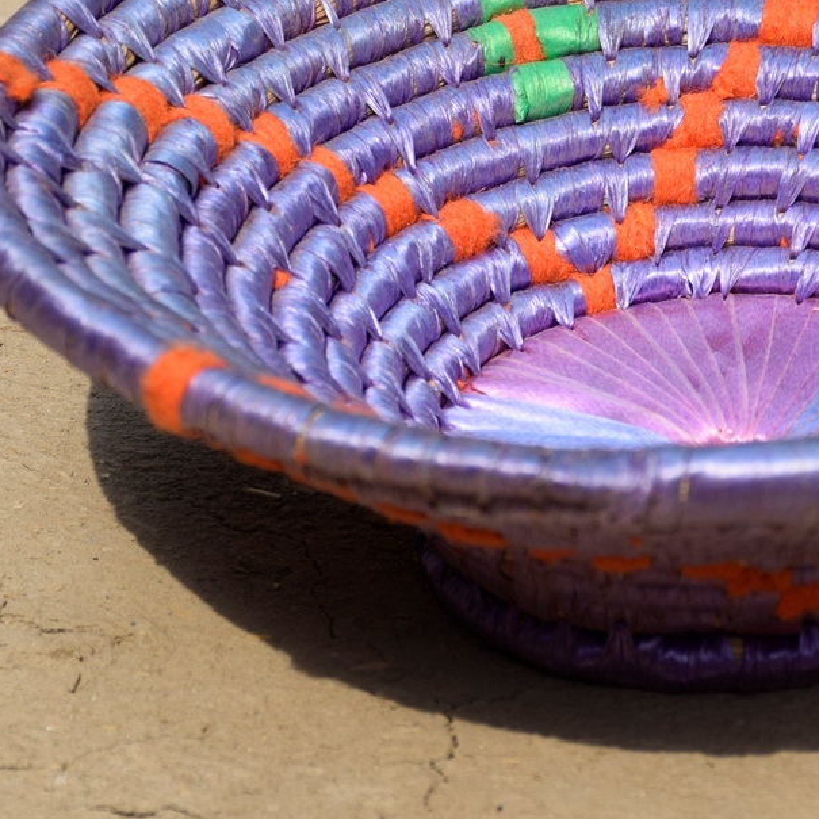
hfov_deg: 6.8
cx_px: 680
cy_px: 219
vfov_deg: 6.8
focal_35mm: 256
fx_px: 6856
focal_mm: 75
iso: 200
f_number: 9
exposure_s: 1/320
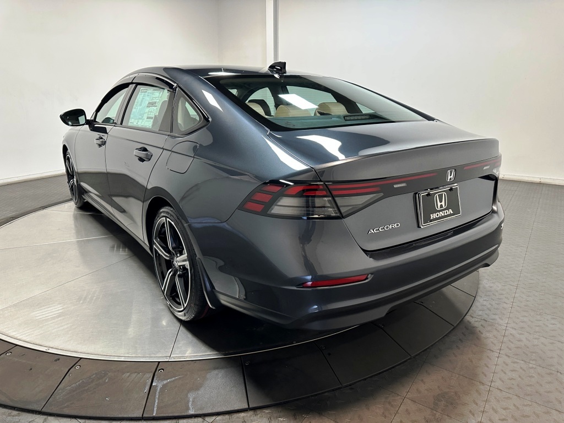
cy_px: 212
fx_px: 391
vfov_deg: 56.8
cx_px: 282
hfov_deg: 71.6
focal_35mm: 24
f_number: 1.78
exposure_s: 1/60
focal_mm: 6.86
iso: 400
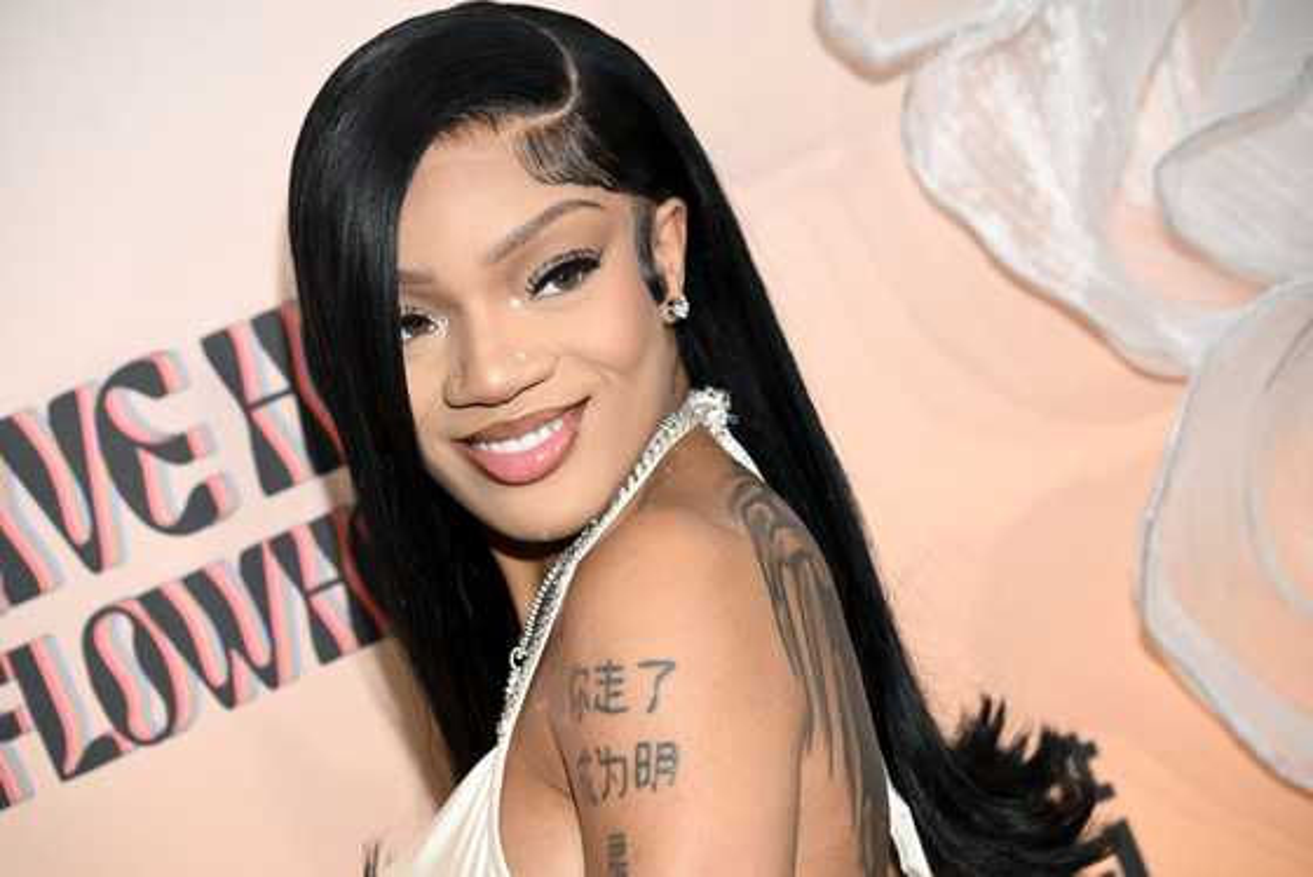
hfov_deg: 17.1
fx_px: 4379
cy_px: 438
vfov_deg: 11.4
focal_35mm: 120
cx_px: 656
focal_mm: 120
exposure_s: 1/160
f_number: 6.3
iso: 800
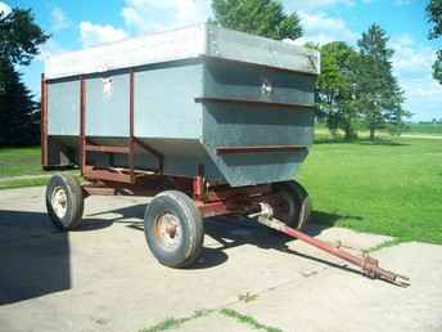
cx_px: 221
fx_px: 472
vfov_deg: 38.7
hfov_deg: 50.1
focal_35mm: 37
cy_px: 166
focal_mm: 7.8
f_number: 2.8
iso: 64
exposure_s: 1/640
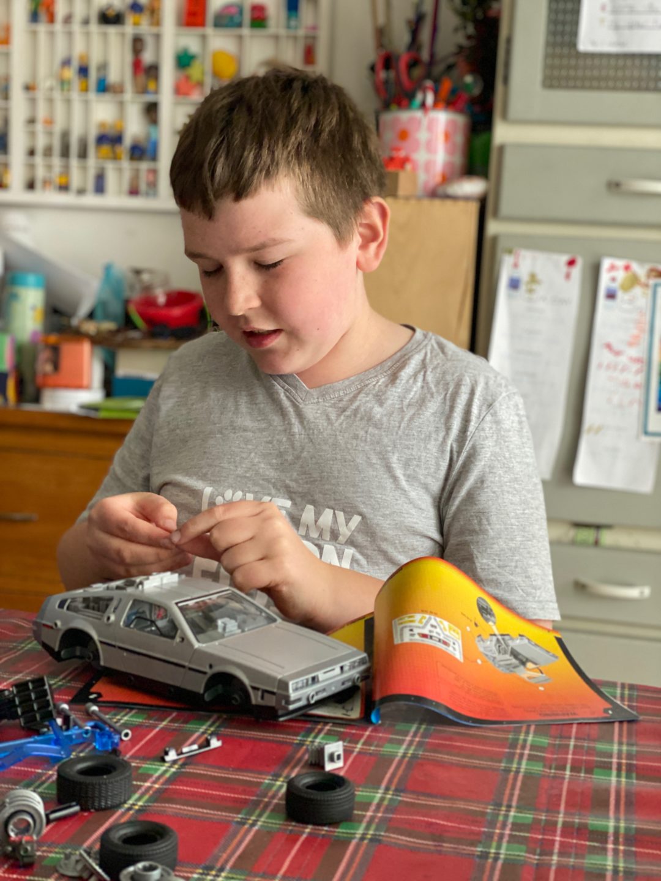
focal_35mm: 52
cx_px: 330
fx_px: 1324
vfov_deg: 36.8
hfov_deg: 28.0
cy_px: 440
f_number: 2
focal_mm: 6
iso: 200
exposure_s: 1/122
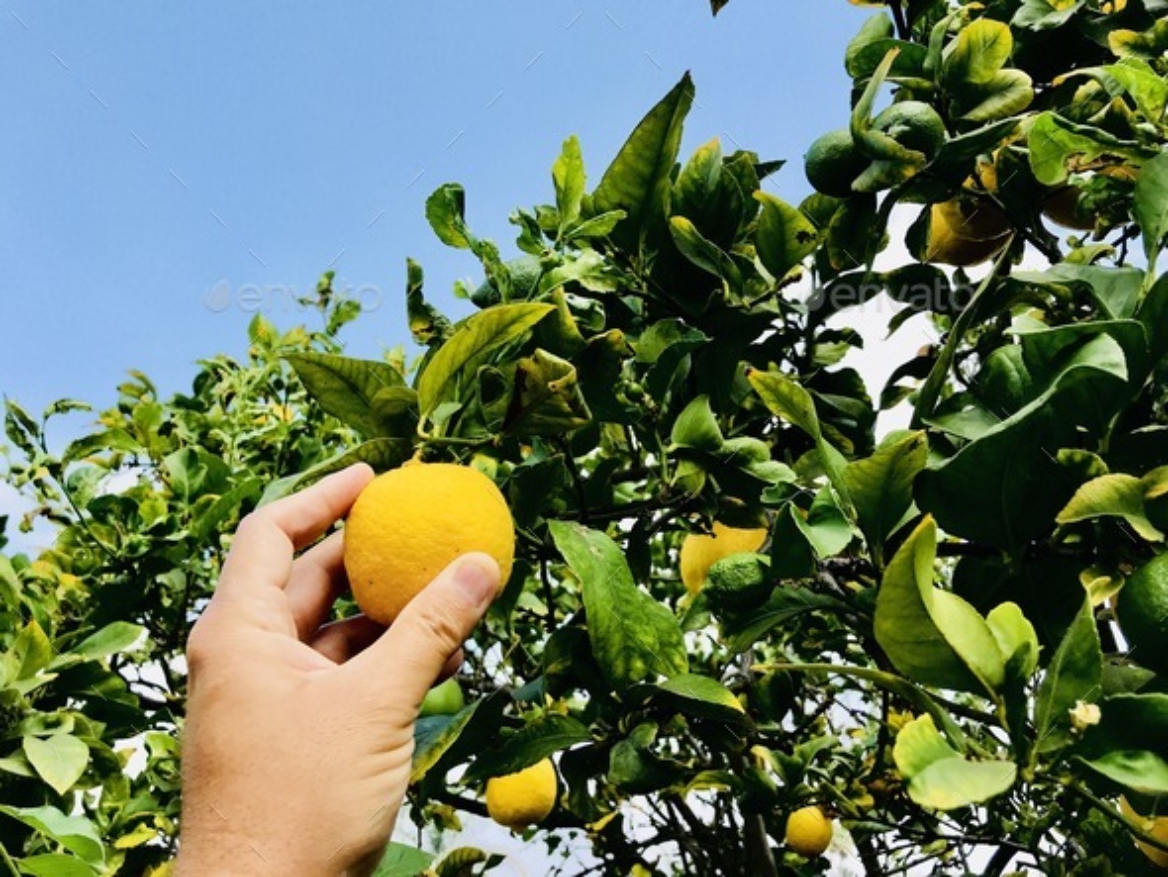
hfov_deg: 63.4
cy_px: 438
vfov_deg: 49.8
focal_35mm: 28
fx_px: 945
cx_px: 584
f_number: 1.8
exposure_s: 1/1076
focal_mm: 3.99
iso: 20
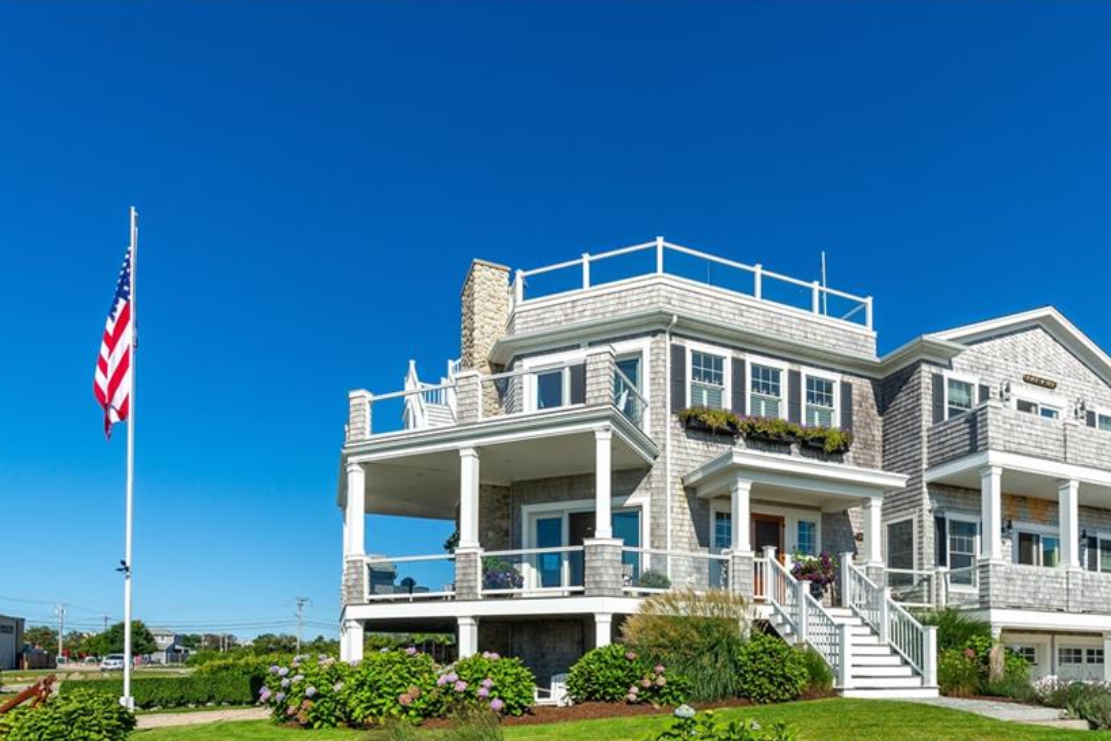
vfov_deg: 61.2
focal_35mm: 20
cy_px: 460
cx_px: 666
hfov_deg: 83.0
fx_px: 617
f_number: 9
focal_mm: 16
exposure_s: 1/320
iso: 100
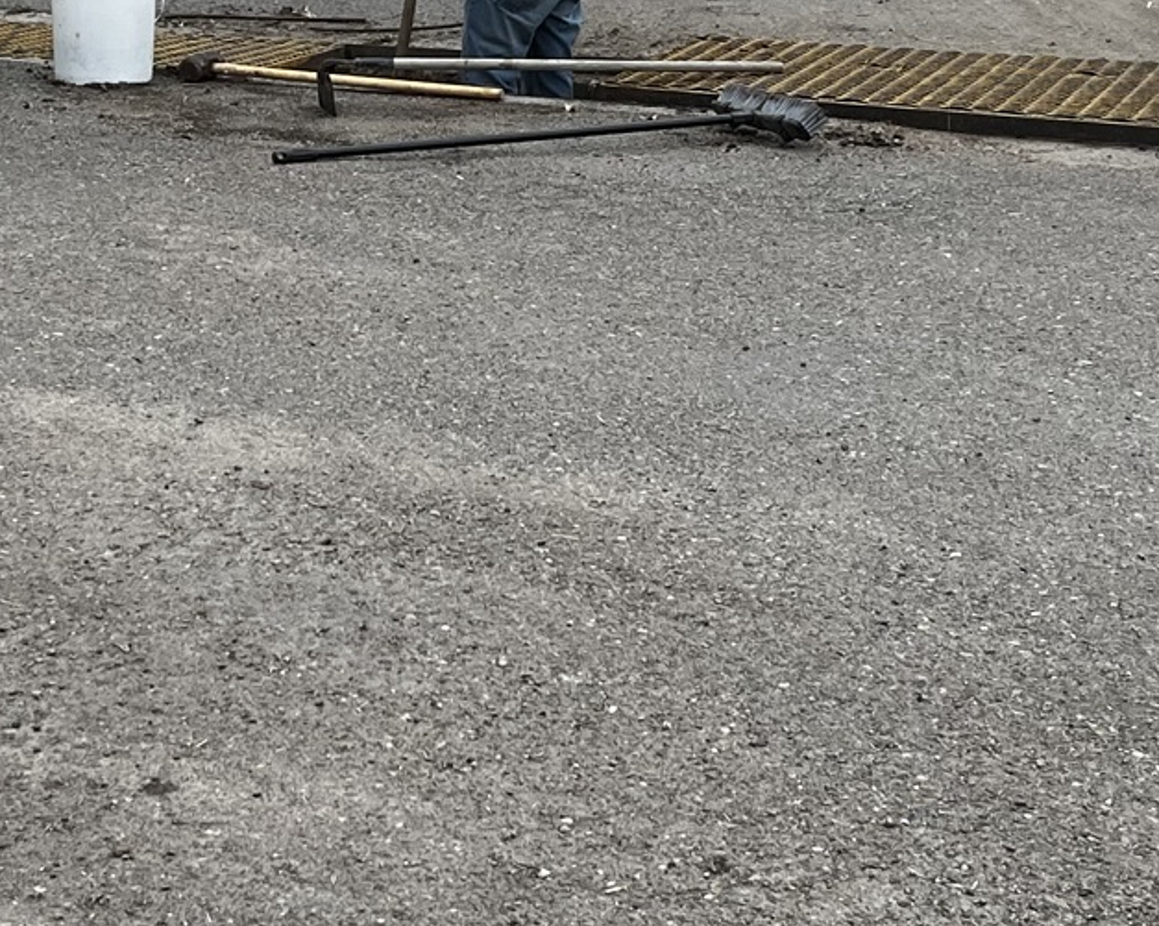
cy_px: 316
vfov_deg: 18.9
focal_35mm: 81
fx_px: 2777
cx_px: 410
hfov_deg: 23.5
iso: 50
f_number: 1.6
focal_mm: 5.1
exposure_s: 1/465
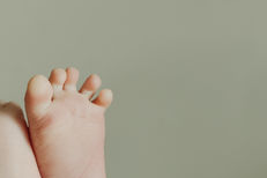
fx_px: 1357
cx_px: 166
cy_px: 250
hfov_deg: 11.2
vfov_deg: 7.4
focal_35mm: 183
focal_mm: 50
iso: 200
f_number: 5.6
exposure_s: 1/40
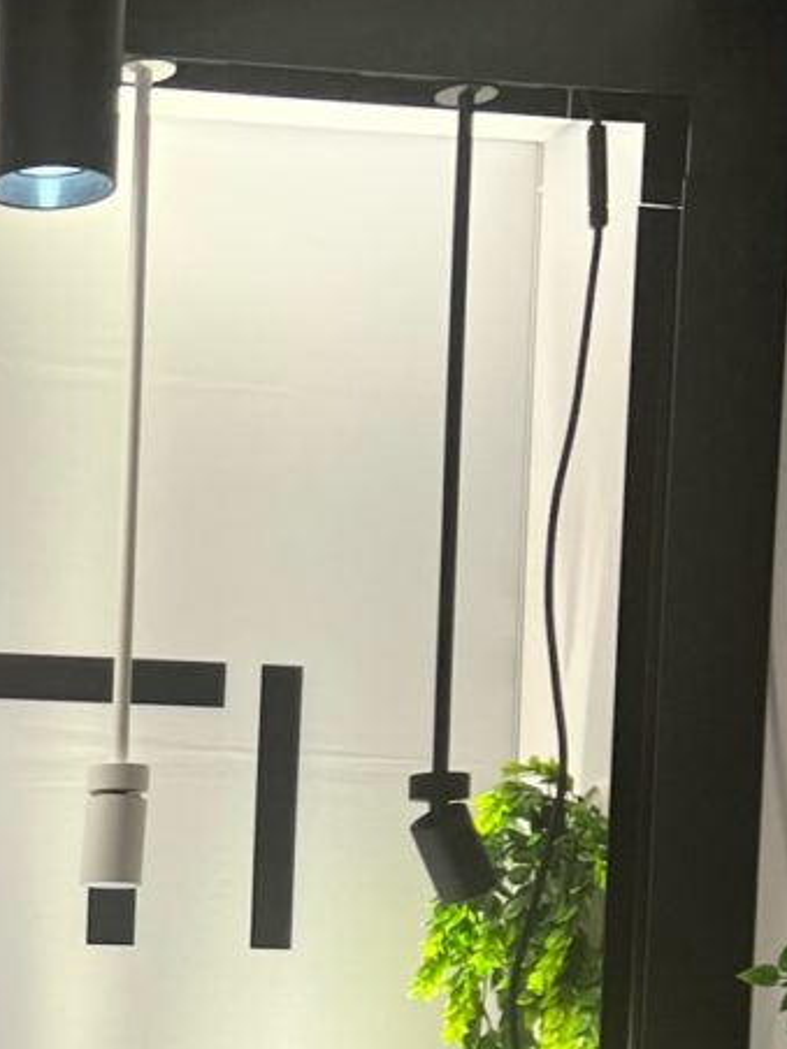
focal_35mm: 92
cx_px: -436
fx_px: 2789
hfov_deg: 14.8
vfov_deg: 19.8
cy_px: 1310
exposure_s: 1/120
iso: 50
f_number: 1.5
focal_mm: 5.7
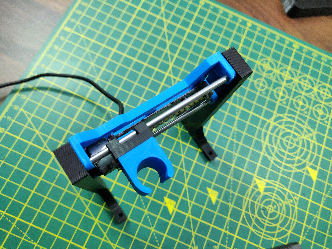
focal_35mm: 25
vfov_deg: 54.9
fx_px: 240
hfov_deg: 69.4
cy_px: 124
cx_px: 166
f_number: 1.7
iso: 640
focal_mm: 4.25
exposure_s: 1/33
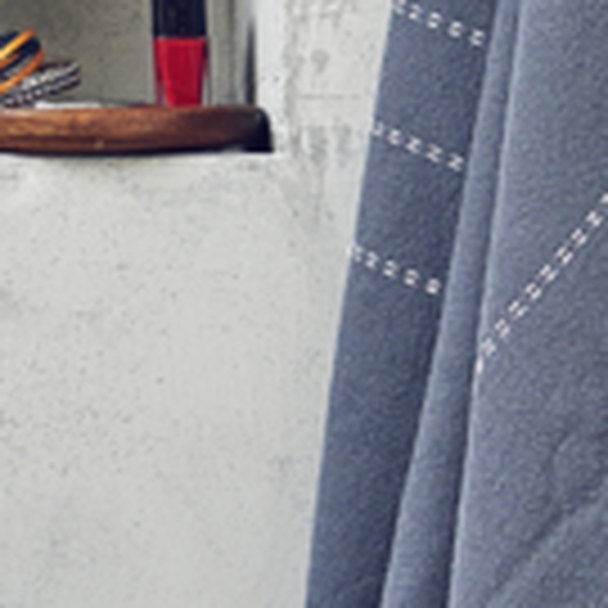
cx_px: -624
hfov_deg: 5.0
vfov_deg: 5.1
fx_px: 6776
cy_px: -131
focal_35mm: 341
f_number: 7.1
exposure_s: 1/20
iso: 320
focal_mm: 50
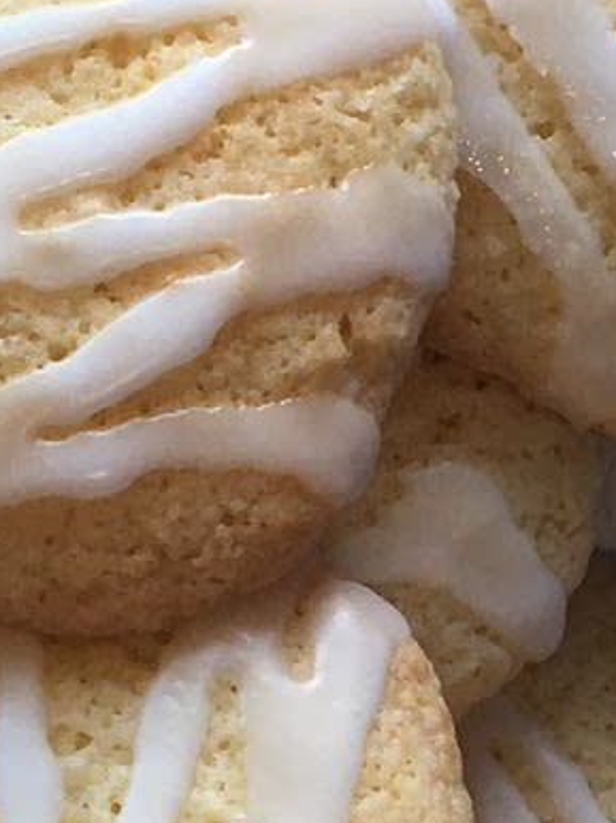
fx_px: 3658
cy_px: 663
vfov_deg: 12.8
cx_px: -213
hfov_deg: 9.4
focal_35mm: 154
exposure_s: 1/33
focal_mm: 4.2
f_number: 2.2
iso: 25
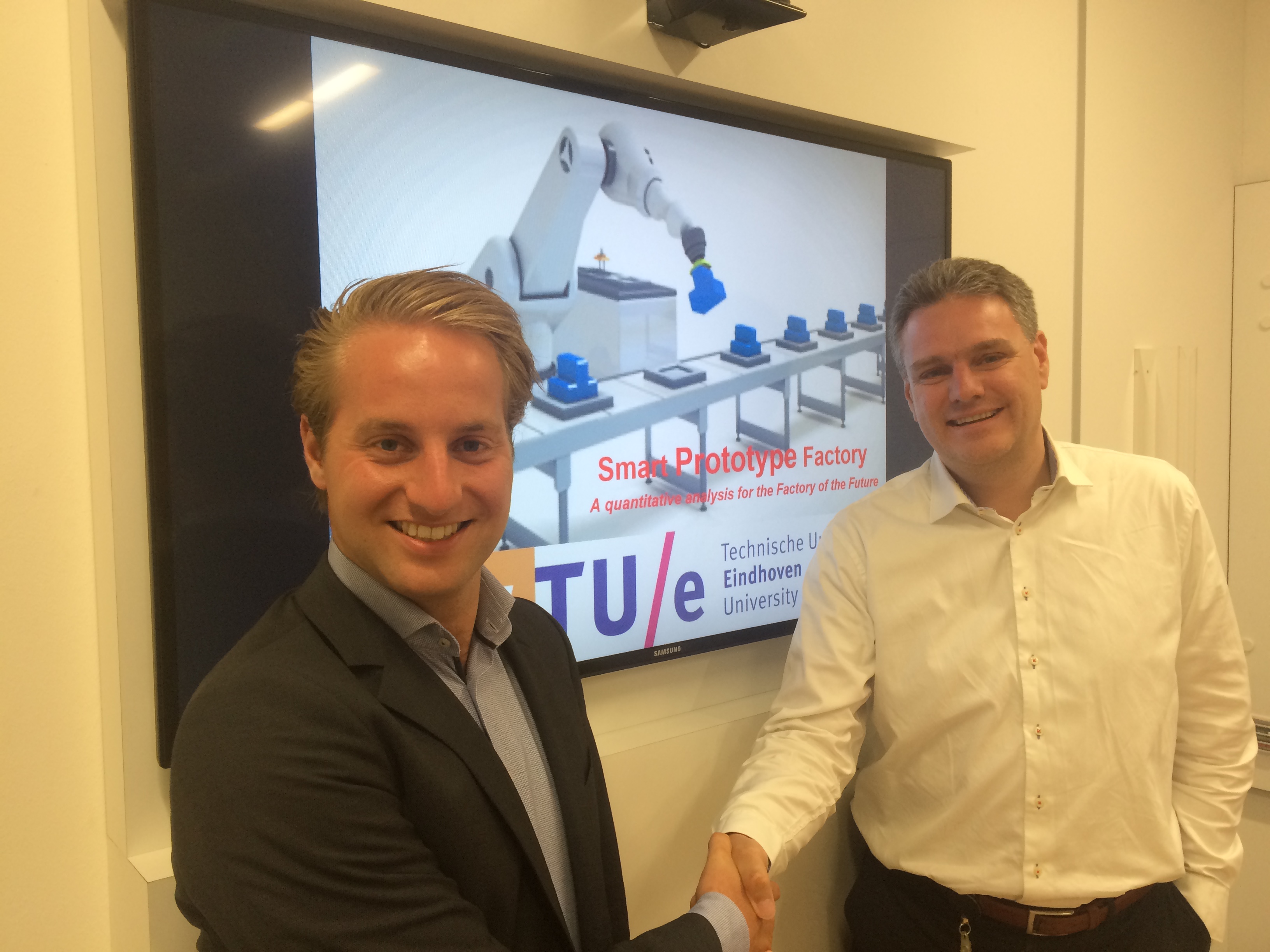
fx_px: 1064
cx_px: 635
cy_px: 476
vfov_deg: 48.2
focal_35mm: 29
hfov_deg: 61.7
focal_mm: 4.15
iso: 50
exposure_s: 1/33
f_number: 2.2
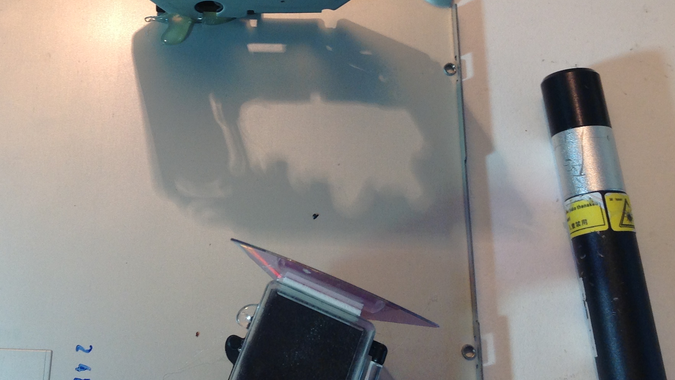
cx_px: 214
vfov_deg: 21.1
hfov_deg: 36.8
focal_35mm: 56
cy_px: 59
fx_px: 1002
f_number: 2.4
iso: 50
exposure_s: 1/40
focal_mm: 4.28
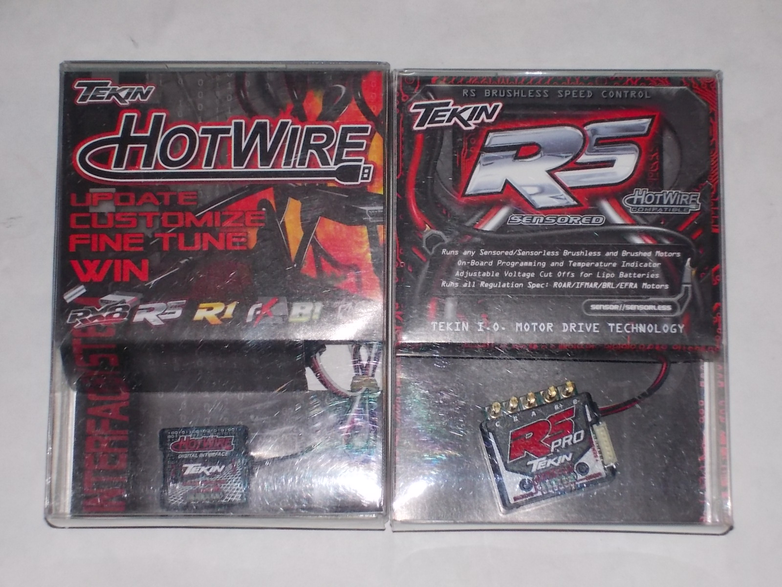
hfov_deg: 22.5
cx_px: 391
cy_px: 294
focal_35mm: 87
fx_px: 1965
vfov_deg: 17.0
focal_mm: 12.3
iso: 200
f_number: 5.9
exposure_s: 1/60
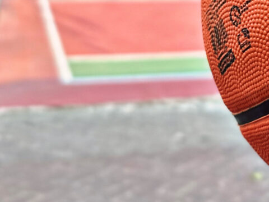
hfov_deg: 21.9
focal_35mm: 75
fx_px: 583
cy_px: -59
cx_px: 398
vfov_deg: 18.3
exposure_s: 1/791
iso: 80
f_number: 1.78
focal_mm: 6.86
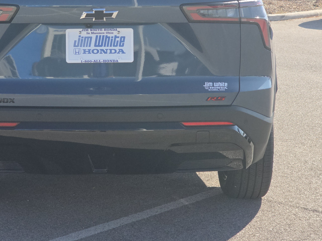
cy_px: 61
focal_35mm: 108
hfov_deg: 18.2
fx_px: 1005
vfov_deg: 13.7
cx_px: 102
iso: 50
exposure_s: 1/1304
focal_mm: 7.9
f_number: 2.4
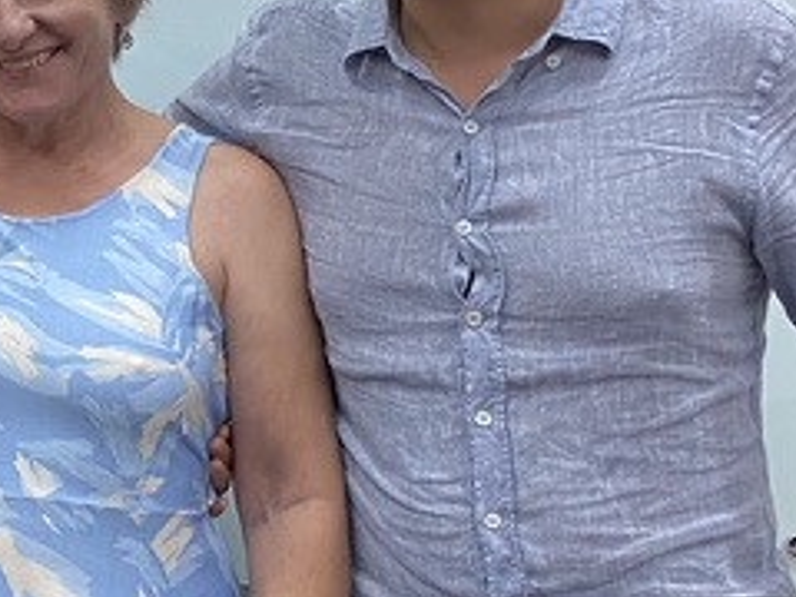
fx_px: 2552
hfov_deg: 15.6
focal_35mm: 111
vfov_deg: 13.3
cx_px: -557
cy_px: 229
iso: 100
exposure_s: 1/60
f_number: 1.8
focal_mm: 4.25
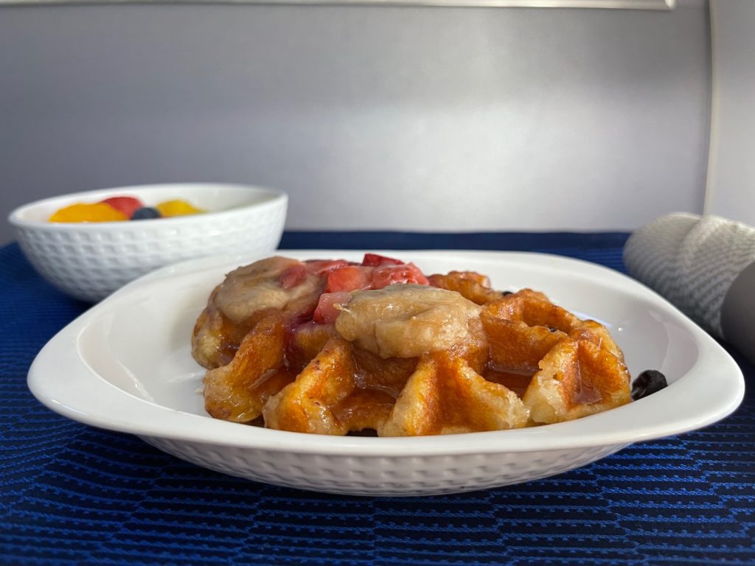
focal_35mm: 26
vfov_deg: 53.1
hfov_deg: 67.3
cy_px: 283
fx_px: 567
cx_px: 378
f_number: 1.6
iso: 250
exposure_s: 1/56
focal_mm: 5.1
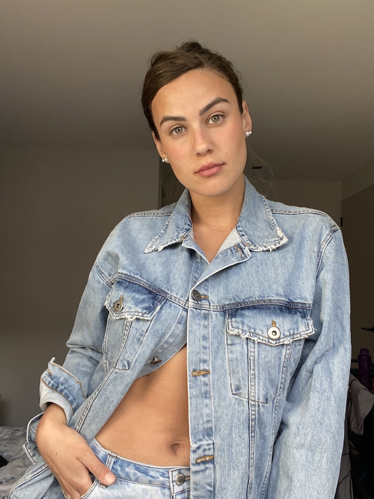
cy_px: 250
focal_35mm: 30
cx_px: 187
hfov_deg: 46.8
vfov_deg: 60.0
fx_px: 432
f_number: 2.2
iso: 100
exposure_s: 1/83
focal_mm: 2.71
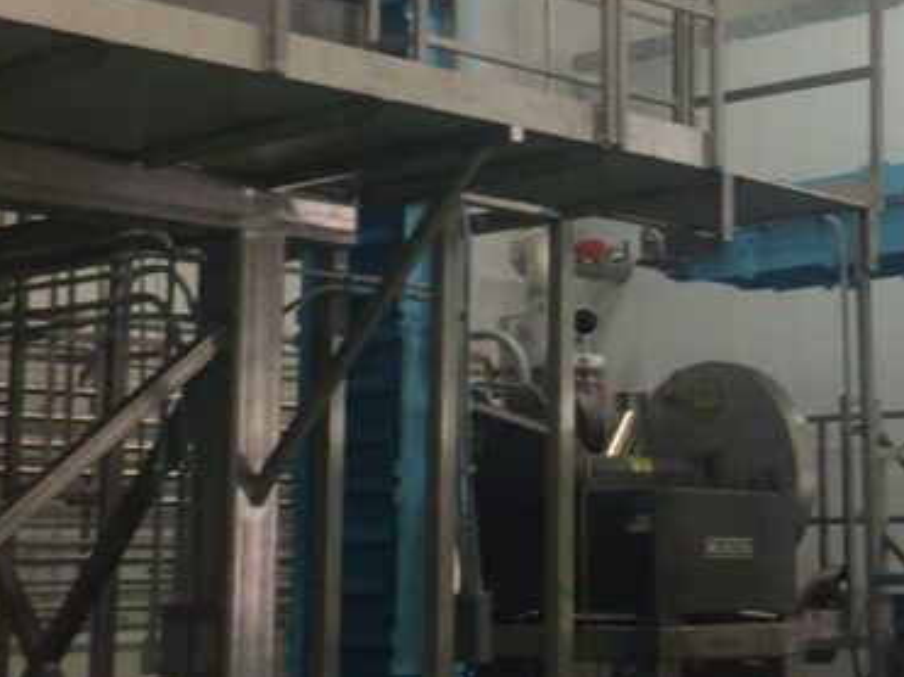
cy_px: 166
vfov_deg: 18.3
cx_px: 636
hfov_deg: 24.2
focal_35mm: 80
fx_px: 2089
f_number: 2.2
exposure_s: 1/30
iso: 64
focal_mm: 4.15
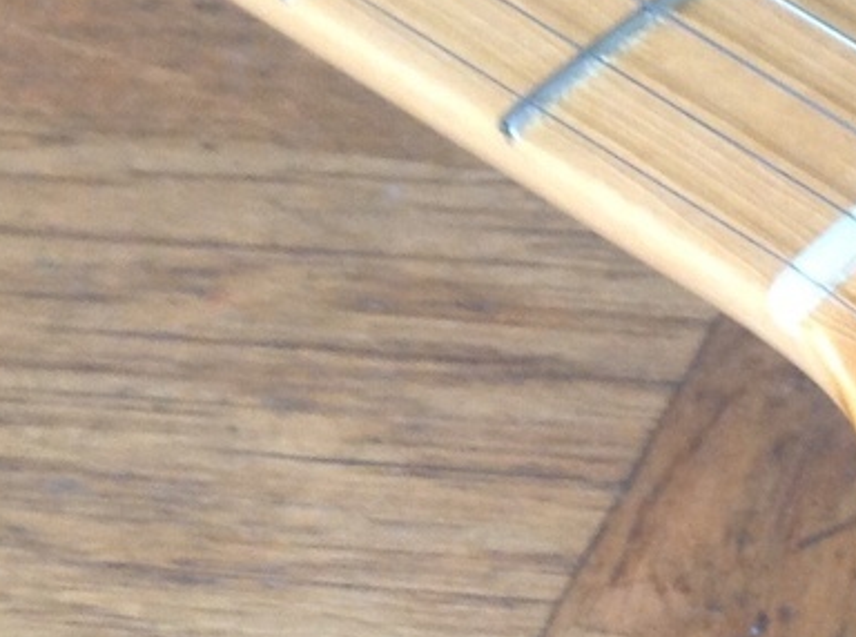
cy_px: 839
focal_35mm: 146
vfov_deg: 9.9
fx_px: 3601
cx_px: 1772
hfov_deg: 11.9
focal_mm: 4.28
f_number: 2.4
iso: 50
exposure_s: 1/17
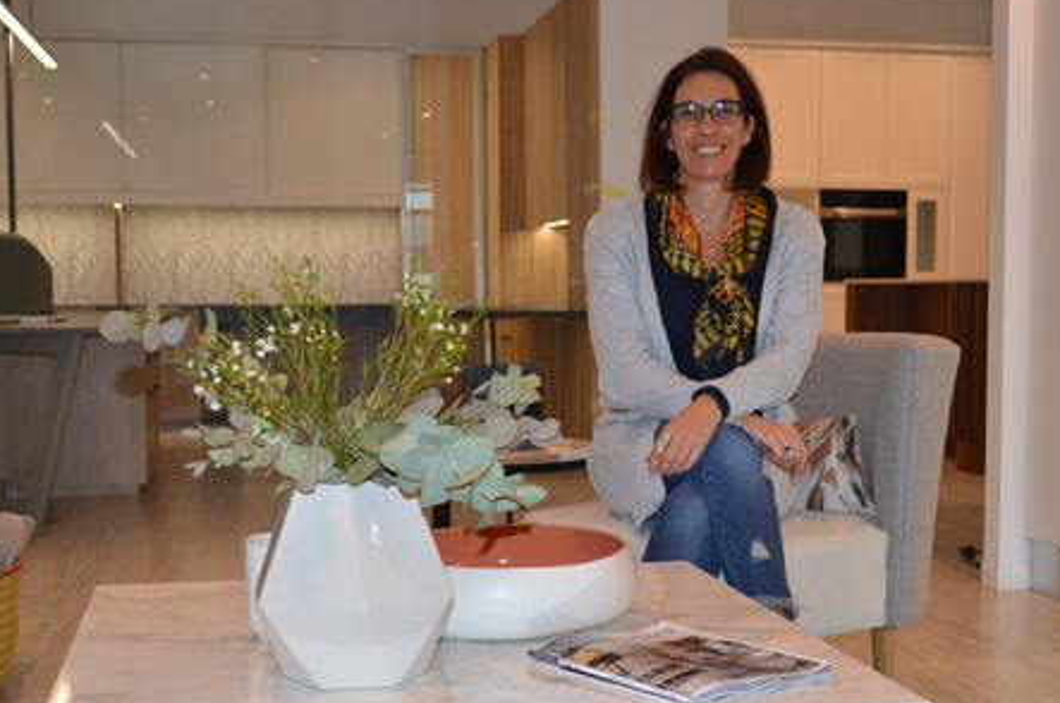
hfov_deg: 37.5
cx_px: 586
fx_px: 1558
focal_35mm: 53
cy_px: 387
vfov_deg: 25.4
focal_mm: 26
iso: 560
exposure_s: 1/60
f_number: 4.2
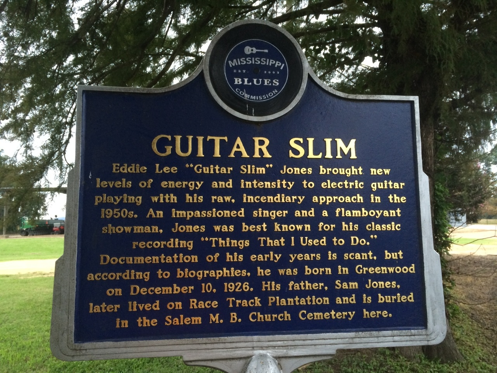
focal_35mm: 30
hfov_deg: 60.0
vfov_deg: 46.8
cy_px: 186
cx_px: 248
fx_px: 431
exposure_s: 1/30
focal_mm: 4.12
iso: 160
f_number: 2.2
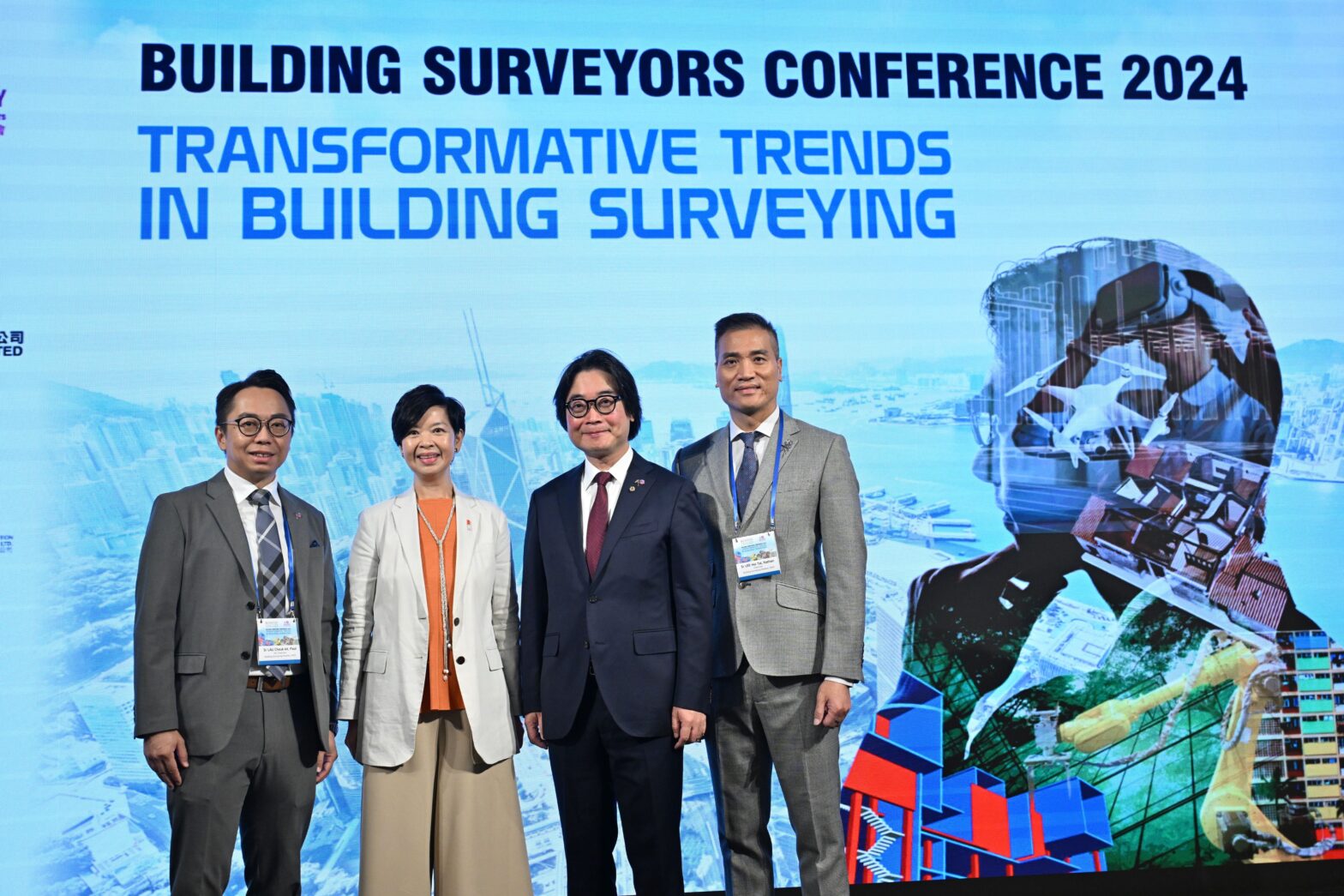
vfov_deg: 34.2
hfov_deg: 49.6
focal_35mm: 39
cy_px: 448
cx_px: 672
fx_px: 1456
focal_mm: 39
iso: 2000
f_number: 5.6
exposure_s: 1/250
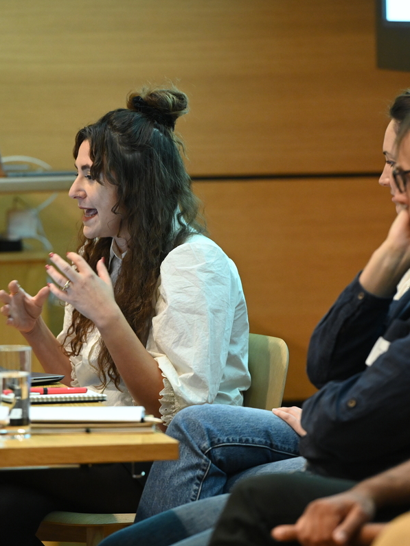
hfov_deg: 5.5
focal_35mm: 268
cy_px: 273
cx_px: 233
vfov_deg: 7.4
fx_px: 4232
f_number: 5
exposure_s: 1/125
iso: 4000
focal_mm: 185
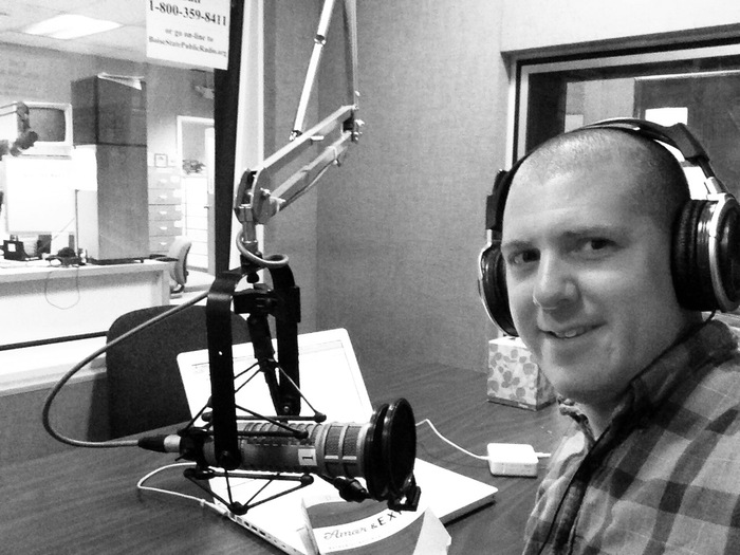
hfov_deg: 52.6
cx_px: 370
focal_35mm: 35
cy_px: 278
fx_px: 748
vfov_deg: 40.7
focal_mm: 2.18
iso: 400
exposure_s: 1/15
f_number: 2.4
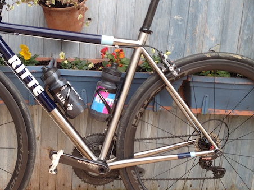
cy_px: 108
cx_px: 77
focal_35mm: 62
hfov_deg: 30.9
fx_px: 455
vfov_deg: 23.6
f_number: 2.4
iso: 50
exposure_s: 1/211
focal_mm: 4.28
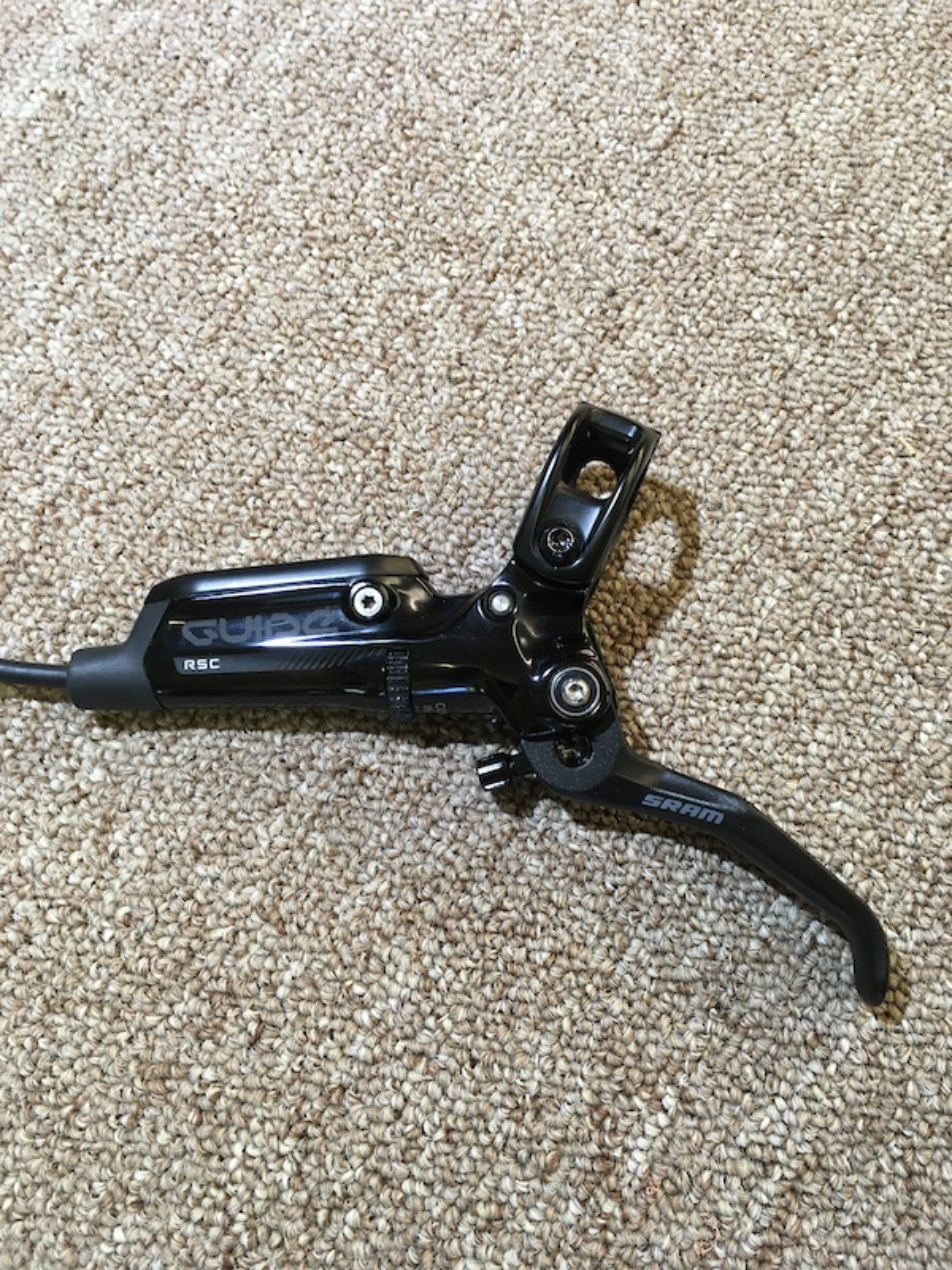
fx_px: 1063
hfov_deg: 48.2
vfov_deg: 61.7
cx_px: 476
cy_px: 635
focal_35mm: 29
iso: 64
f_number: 2.2
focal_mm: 4.15
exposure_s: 1/30
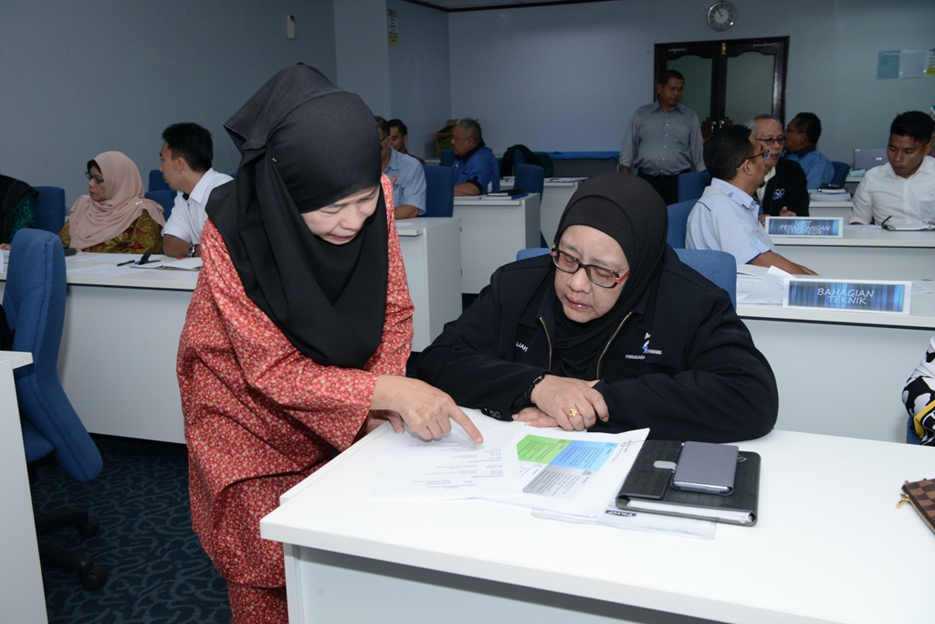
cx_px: 468
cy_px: 312
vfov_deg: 37.9
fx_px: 909
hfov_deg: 54.4
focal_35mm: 35
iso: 1400
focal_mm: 35
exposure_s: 1/250
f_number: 8
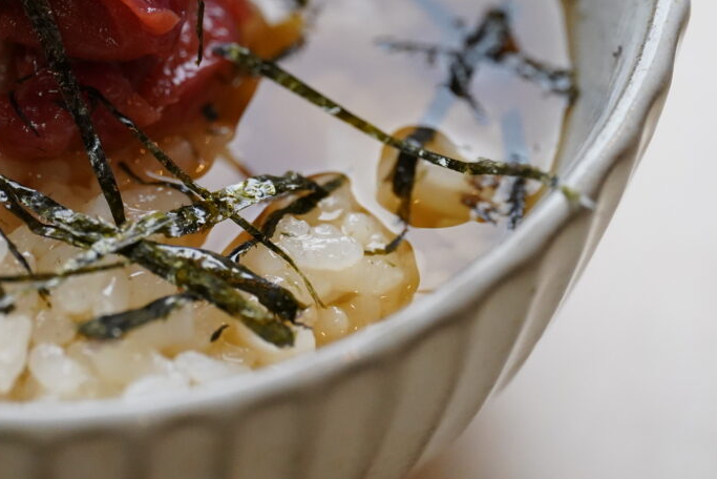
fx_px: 4702
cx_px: 55
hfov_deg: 8.7
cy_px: -9
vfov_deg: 5.8
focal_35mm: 236
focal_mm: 105
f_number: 4
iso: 4000
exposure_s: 1/1600
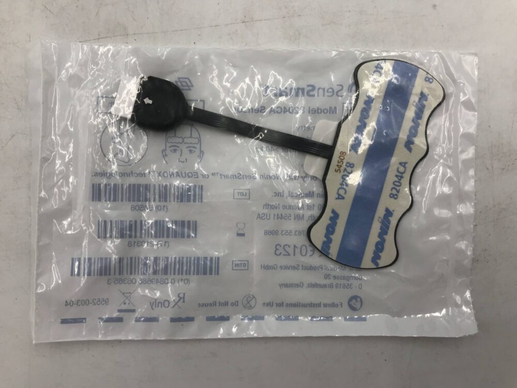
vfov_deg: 49.7
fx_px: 418
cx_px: 258
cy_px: 194
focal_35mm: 28
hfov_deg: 63.4
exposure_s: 1/187
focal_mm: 3.99
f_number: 1.8
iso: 20
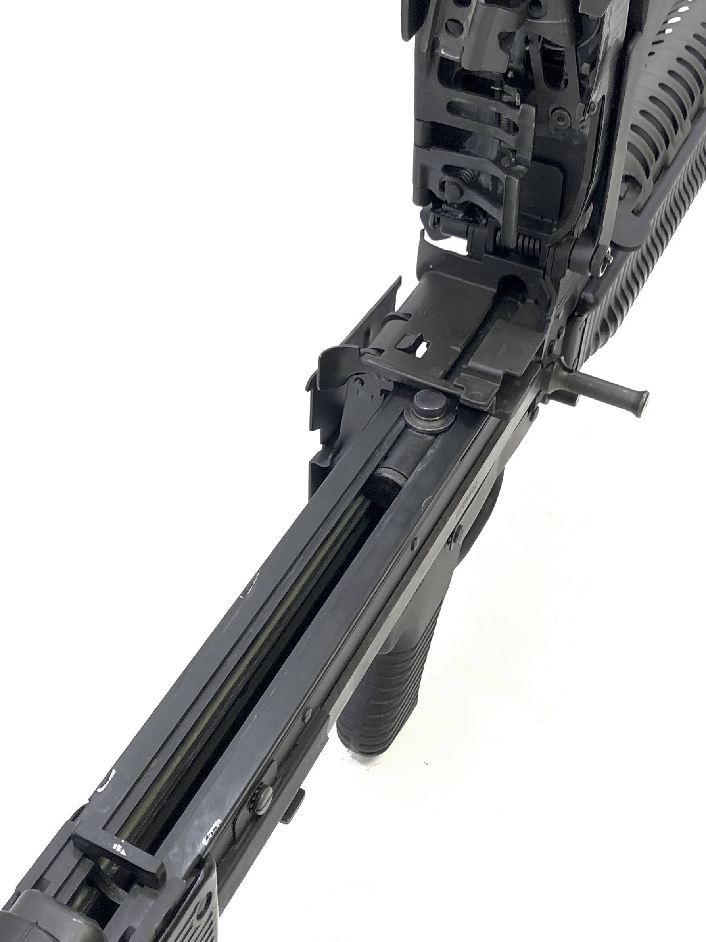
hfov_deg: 49.7
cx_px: 353
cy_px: 471
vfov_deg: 63.4
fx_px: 762
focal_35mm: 28
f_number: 1.8
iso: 32
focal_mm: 3.99
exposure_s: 1/24
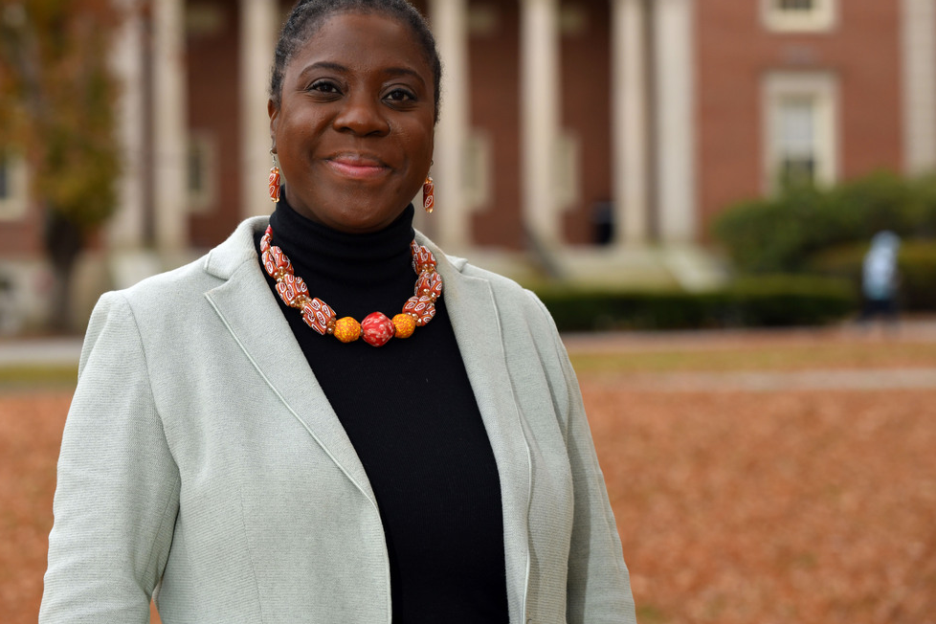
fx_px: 3510
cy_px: 257
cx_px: 402
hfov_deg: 15.2
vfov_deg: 10.2
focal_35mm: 135
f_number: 5
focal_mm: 110
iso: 360
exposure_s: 1/125
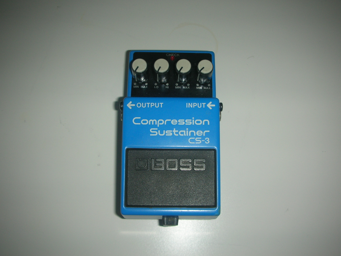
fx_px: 345
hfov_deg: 52.6
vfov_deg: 40.7
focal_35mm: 35
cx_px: 170
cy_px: 128
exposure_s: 1/60.1
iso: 50
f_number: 3
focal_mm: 5.8
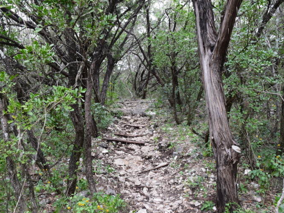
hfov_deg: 53.2
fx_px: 283
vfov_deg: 41.2
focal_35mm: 35
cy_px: 107
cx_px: 137
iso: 400
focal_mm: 21
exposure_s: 1/40
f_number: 7.1
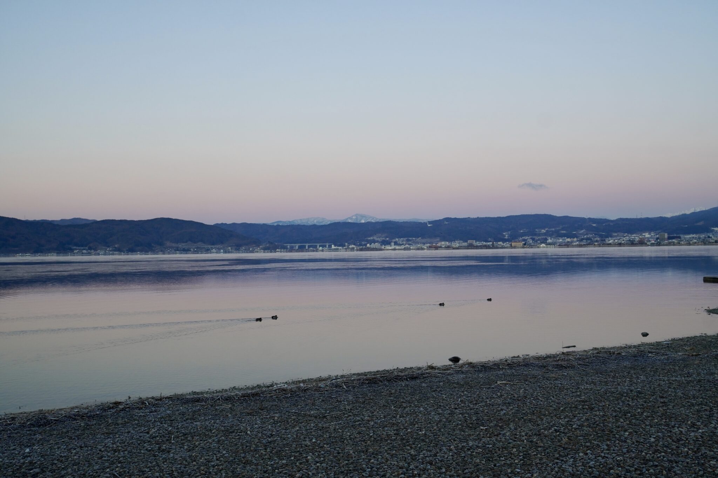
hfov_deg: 53.1
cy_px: 239
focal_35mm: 36
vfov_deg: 36.9
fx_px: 718
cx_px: 359
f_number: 6.3
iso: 250
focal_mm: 24
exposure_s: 1/40
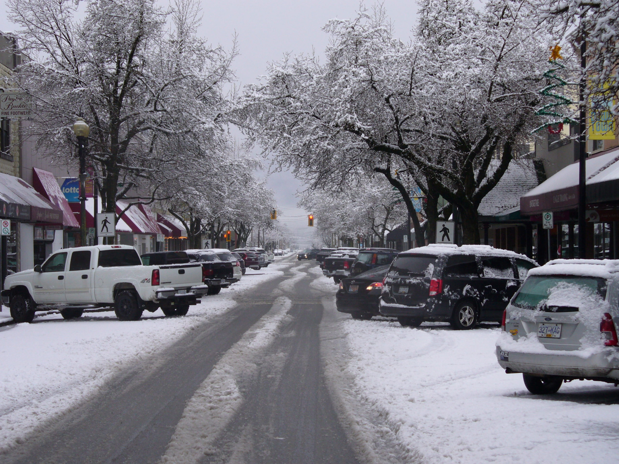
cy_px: 232
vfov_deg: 16.8
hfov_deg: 22.3
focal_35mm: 88
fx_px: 1574
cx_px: 310
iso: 80
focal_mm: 14.5
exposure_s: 1/250
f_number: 3.4
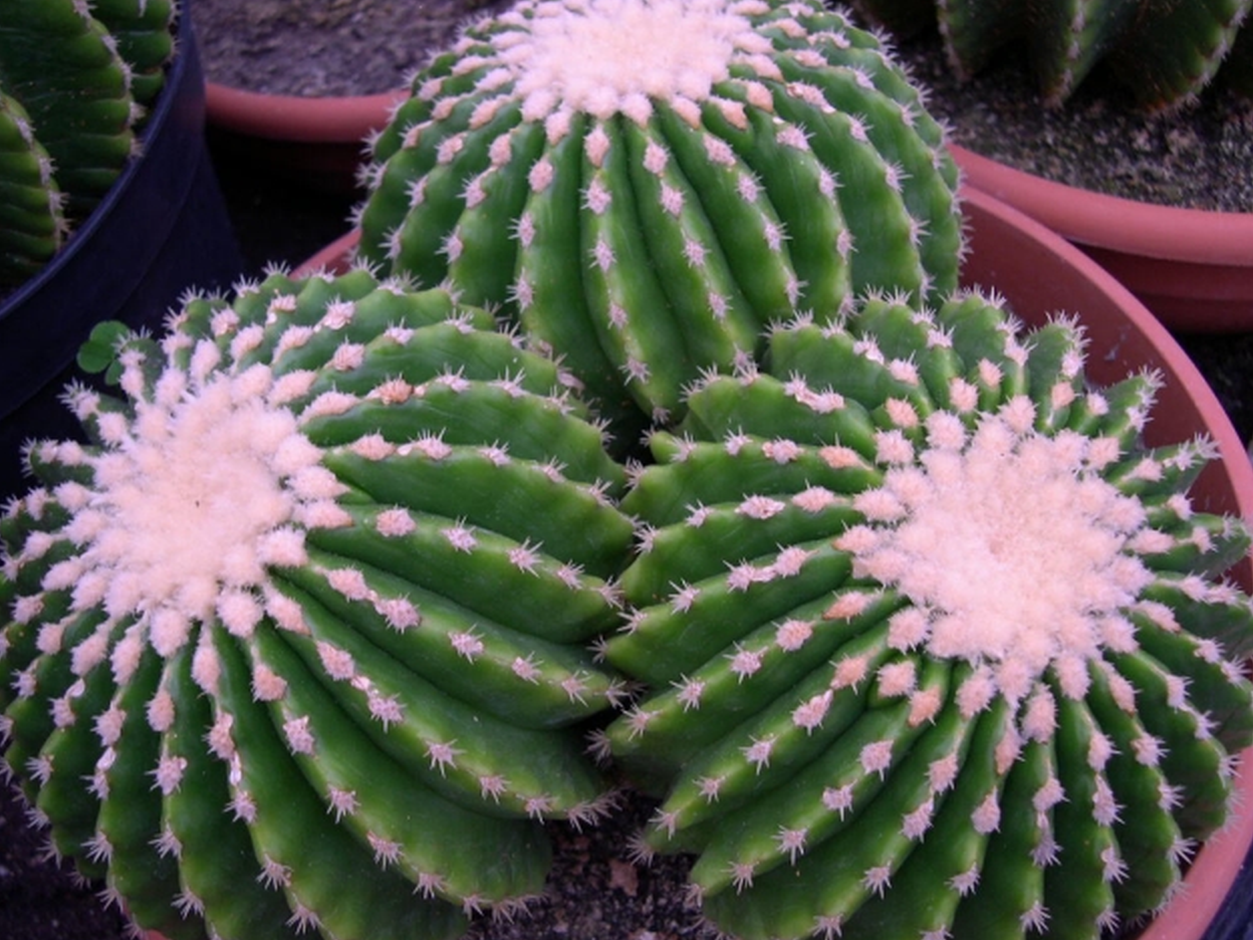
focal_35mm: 39
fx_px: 1412
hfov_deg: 47.9
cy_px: 470
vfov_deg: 36.8
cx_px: 612
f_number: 2.8
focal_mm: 8
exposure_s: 1/29.5
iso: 100
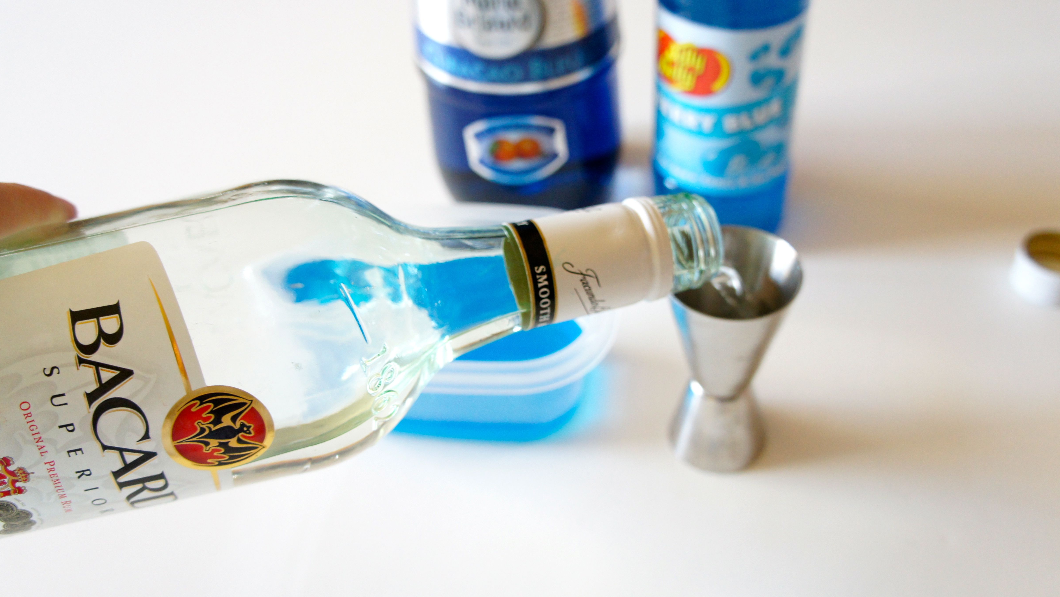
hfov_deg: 61.0
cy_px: 289
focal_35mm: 32
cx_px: 535
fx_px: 899
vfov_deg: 36.7
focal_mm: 20
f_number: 3.5
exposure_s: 1/50
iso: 1600
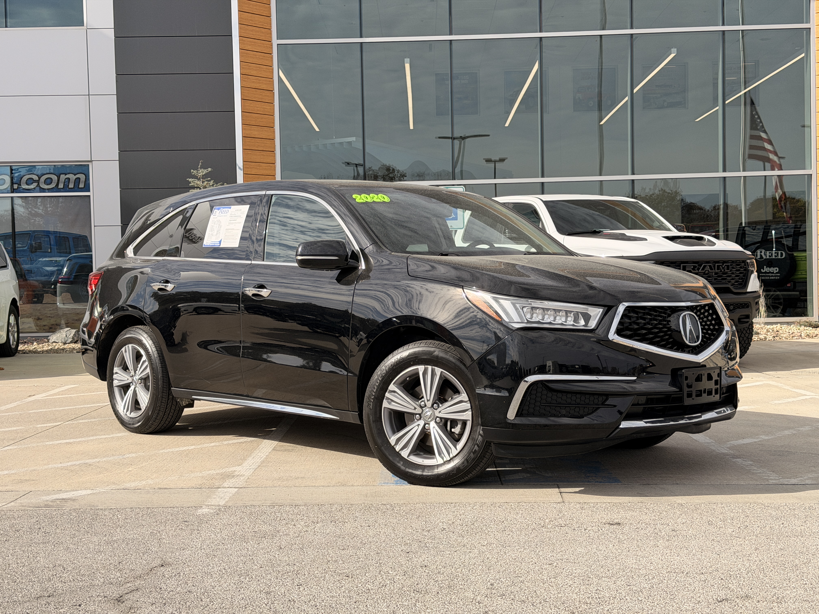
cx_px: 410
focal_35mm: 48
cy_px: 307
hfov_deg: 39.7
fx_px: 1136
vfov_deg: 30.3
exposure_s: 1/5208
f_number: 1.78
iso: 80
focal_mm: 6.76
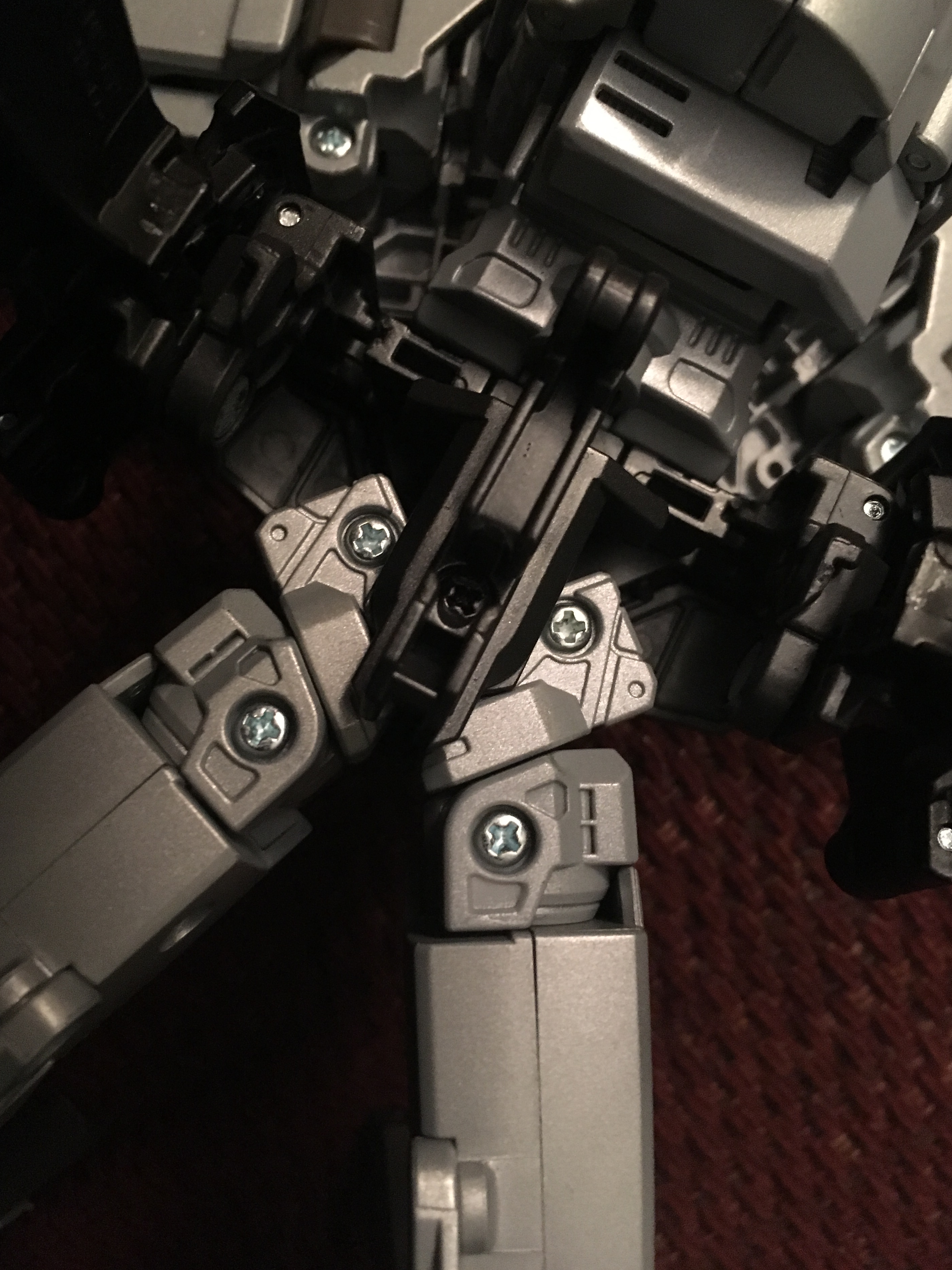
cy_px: 596
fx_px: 1137
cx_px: 458
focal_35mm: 31
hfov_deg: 45.4
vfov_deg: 58.3
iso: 500
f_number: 2.2
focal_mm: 4.15
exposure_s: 1/15
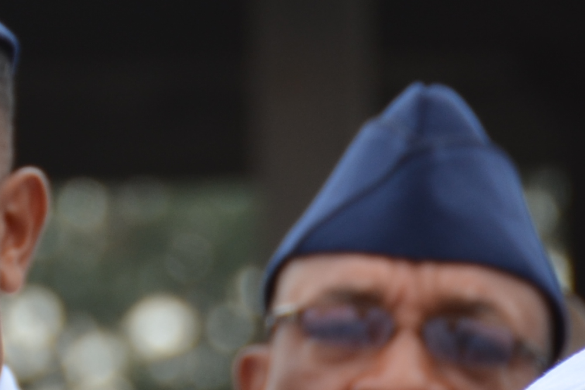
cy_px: 24
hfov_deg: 2.1
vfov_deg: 1.4
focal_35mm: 995
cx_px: -328
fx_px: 16177
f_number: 5.6
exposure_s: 1/200
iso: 100
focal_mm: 135
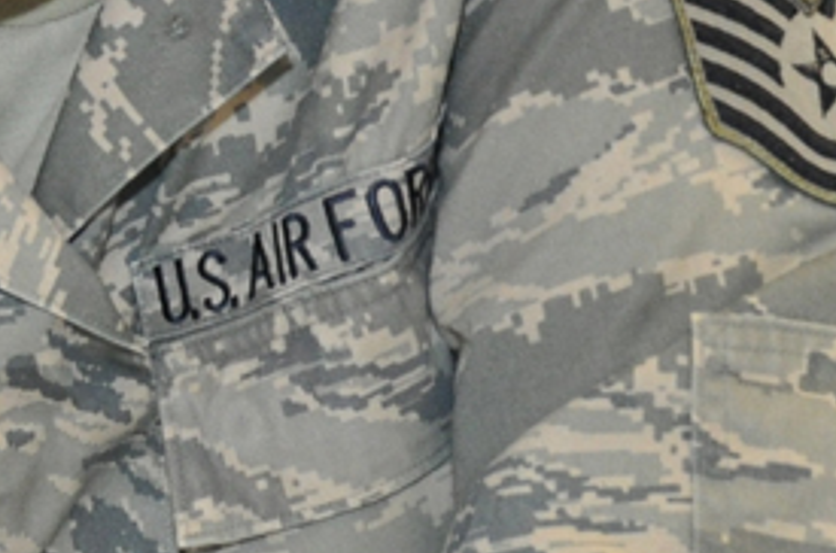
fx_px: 5468
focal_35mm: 236
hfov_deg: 8.3
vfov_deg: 5.8
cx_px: -860
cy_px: 298
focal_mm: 30
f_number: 4.2
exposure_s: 1/60
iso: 800
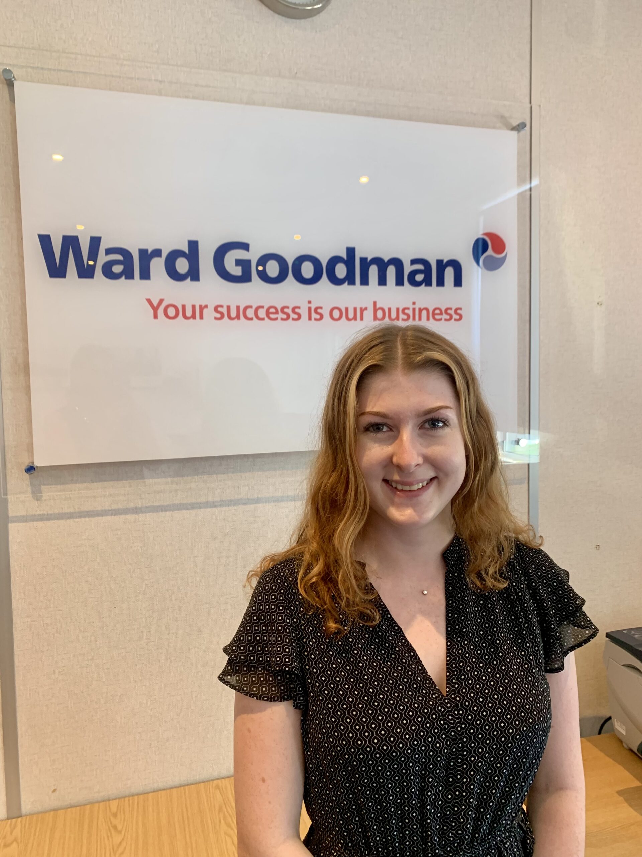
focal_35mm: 26
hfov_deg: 53.1
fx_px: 643
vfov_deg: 67.3
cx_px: 321
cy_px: 428
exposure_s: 1/50
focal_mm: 4.25
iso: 125
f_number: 1.8
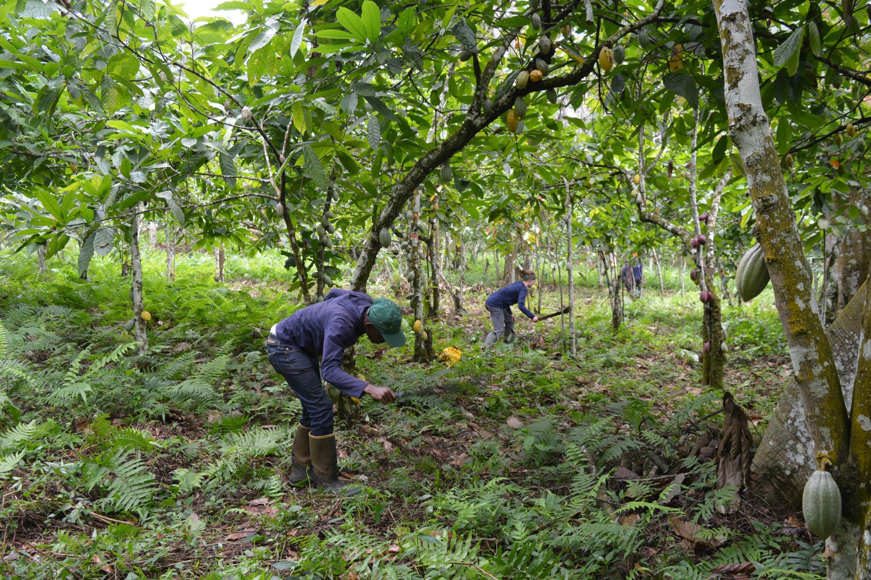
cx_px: 436
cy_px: 290
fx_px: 726
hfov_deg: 61.9
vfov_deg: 43.6
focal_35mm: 30
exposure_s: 1/125
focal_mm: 20
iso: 400
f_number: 5.6
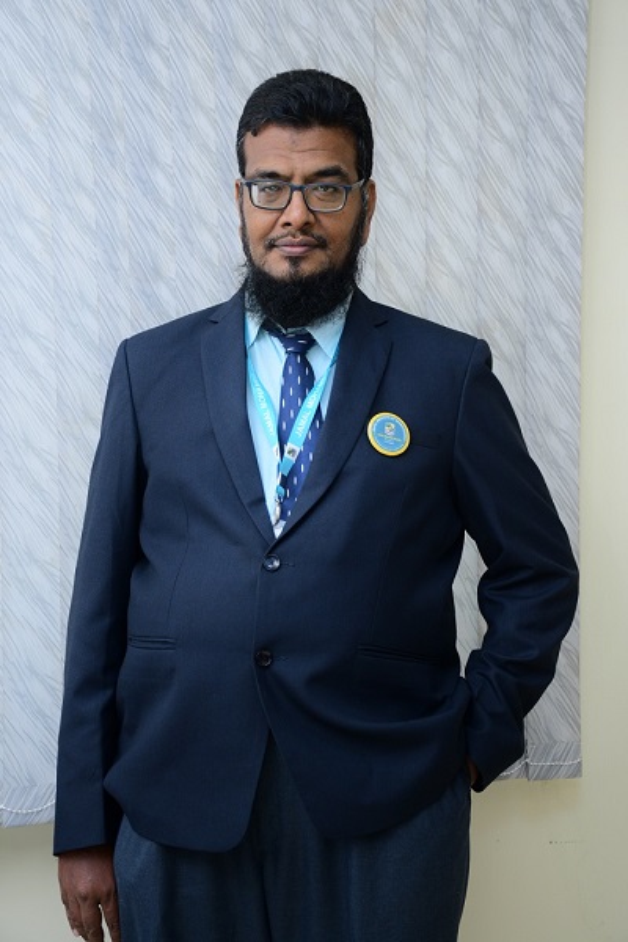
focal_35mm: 63
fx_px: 1648
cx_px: 314
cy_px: 471
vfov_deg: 31.9
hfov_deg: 21.6
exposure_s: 1/125
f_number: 4.5
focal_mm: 42
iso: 500
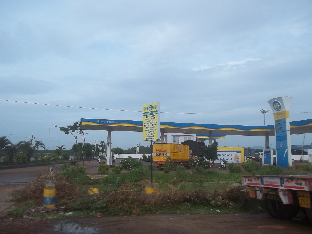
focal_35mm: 32
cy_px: 117
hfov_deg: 56.8
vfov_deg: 44.2
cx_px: 156
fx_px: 288
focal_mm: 5.7
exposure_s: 1/1000
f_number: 2.9
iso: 80
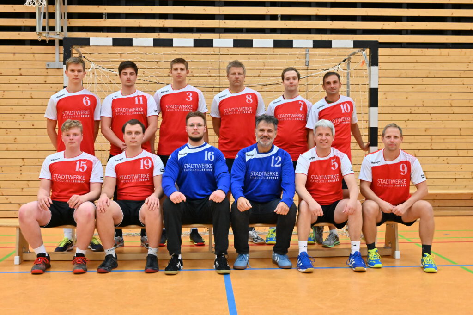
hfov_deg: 45.5
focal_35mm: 43
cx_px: 236
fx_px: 565
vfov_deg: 31.1
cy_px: 158
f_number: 4
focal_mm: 43
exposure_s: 1/1000
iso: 9000
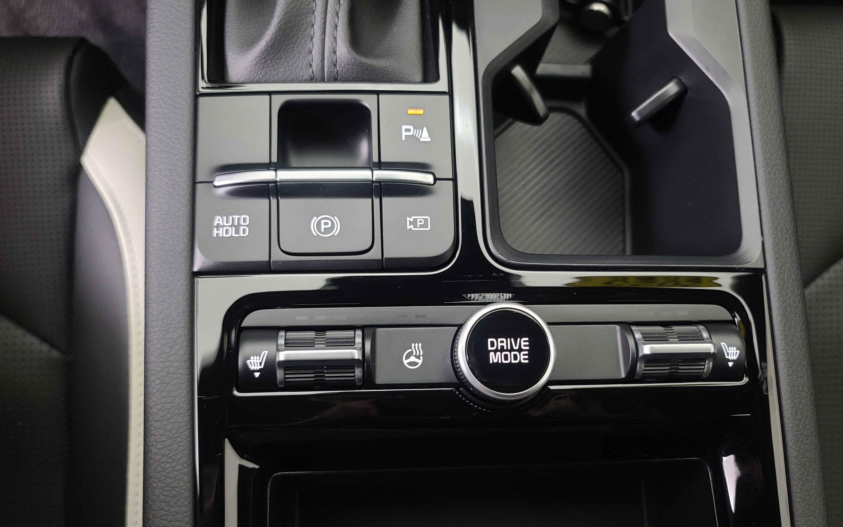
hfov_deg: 68.4
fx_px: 620
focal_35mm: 27
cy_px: 288
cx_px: 426
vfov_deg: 46.0
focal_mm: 7
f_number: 1.8
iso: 1000
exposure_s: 1/24
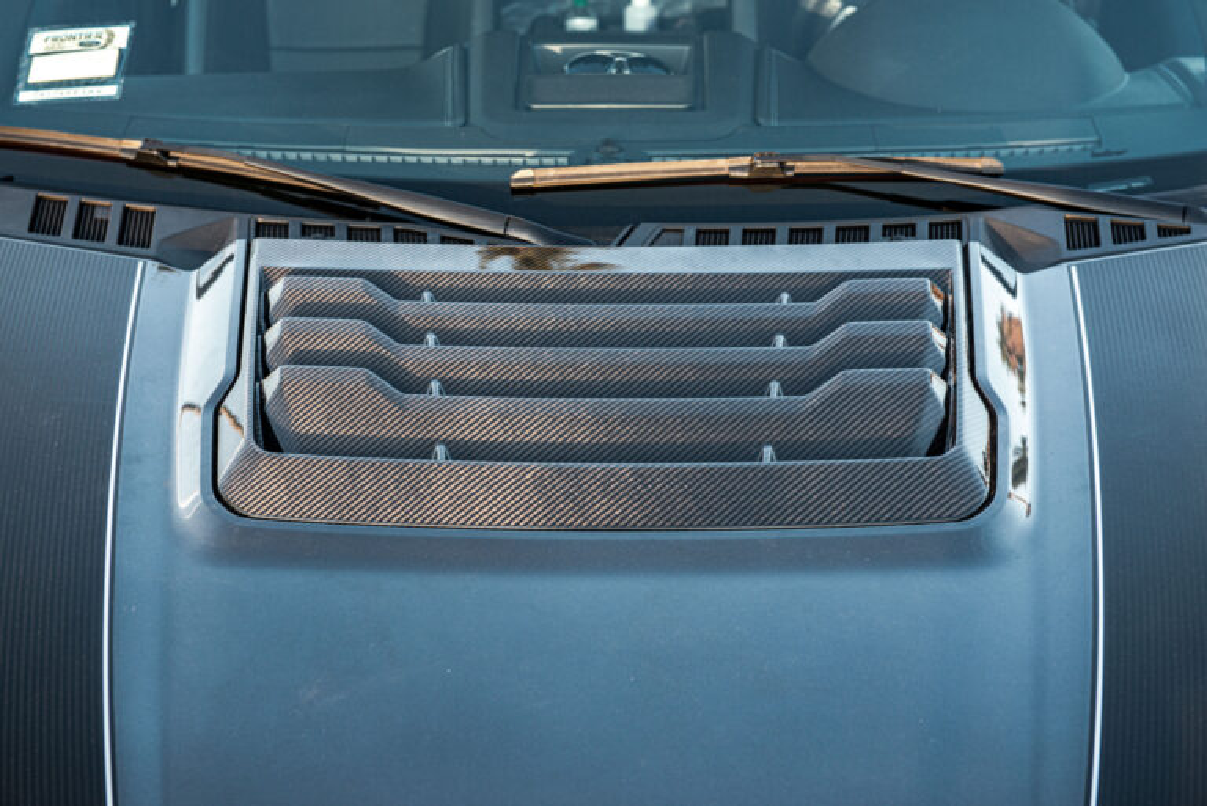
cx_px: 604
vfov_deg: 21.9
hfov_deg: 32.4
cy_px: 403
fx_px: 2080
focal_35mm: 62
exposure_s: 1/125
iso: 200
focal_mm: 62
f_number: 5
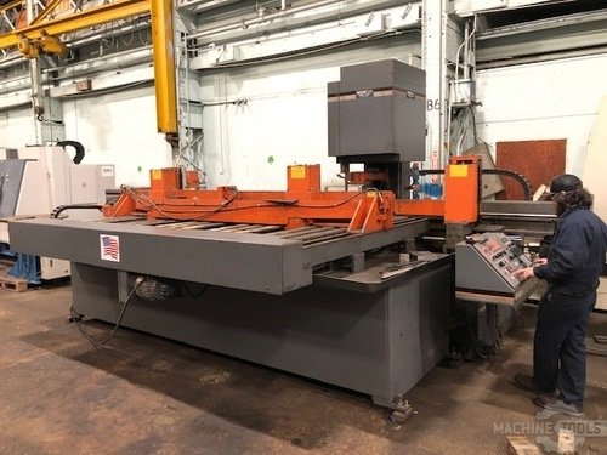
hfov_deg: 63.4
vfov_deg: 49.7
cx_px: 304
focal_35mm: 28
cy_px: 228
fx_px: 491
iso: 100
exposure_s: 1/15
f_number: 1.8
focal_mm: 4
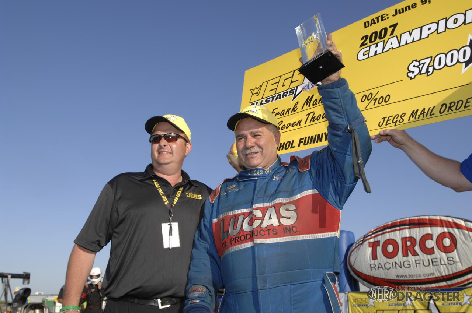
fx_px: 393
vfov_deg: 43.5
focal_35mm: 30
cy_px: 156
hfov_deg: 62.0
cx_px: 236
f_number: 7.1
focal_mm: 20
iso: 100
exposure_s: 1/250
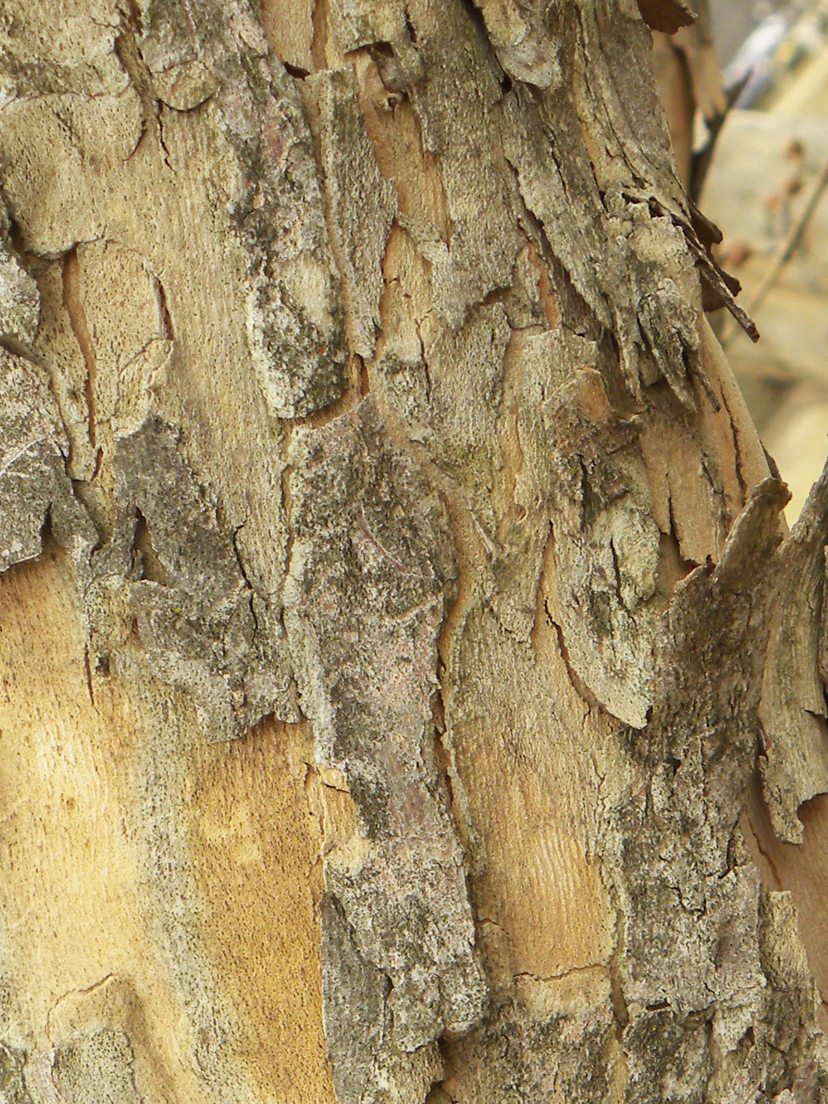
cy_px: 890
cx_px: 423
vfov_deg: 18.5
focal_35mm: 105
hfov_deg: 14.1
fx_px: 3349
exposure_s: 1/166
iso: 64
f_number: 3.5
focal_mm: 8.2
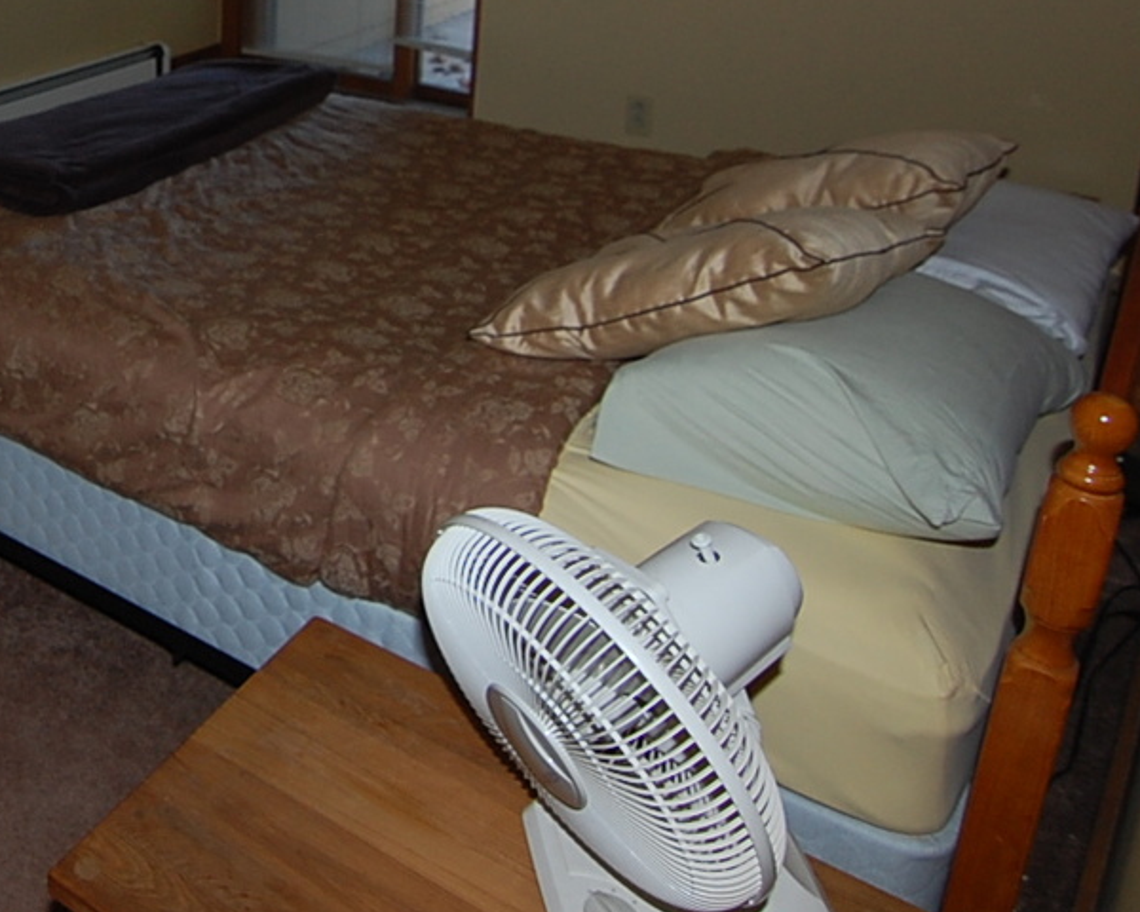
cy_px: 81
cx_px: 34
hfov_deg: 43.0
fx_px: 1253
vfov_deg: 37.3
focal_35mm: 37
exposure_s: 1/60
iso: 400
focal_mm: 11
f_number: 4
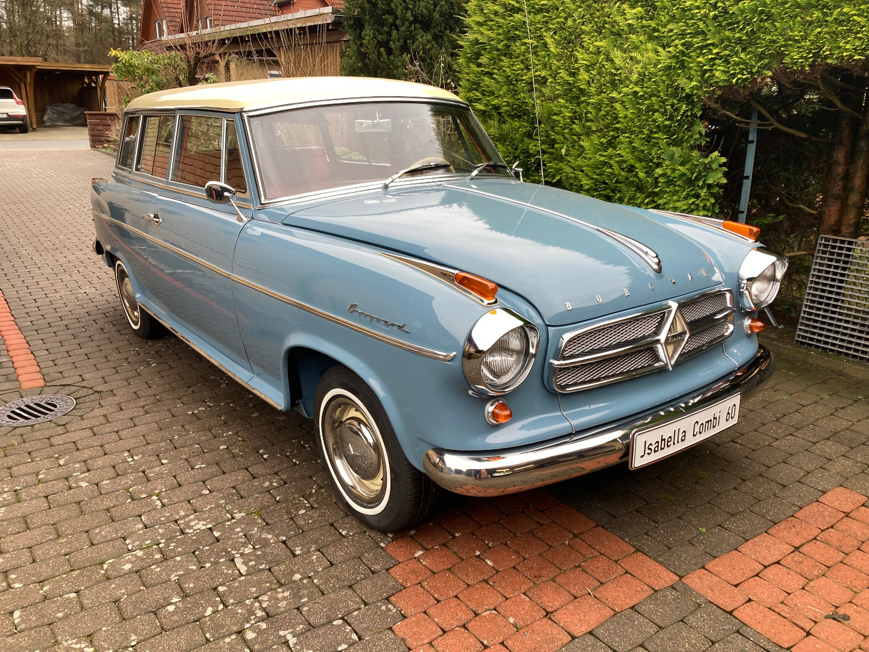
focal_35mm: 28
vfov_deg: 49.7
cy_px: 326
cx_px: 434
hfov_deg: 63.4
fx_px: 703
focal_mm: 3.99
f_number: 1.8
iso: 32
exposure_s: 1/99
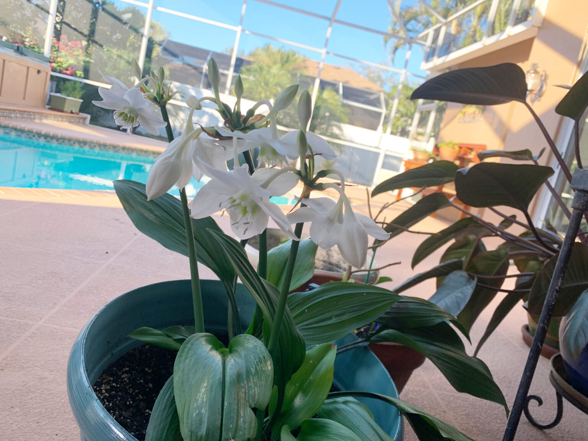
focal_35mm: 26
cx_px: 294
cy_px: 220
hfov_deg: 67.3
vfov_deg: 53.1
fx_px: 442
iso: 25
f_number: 1.8
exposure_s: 1/198
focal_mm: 4.2
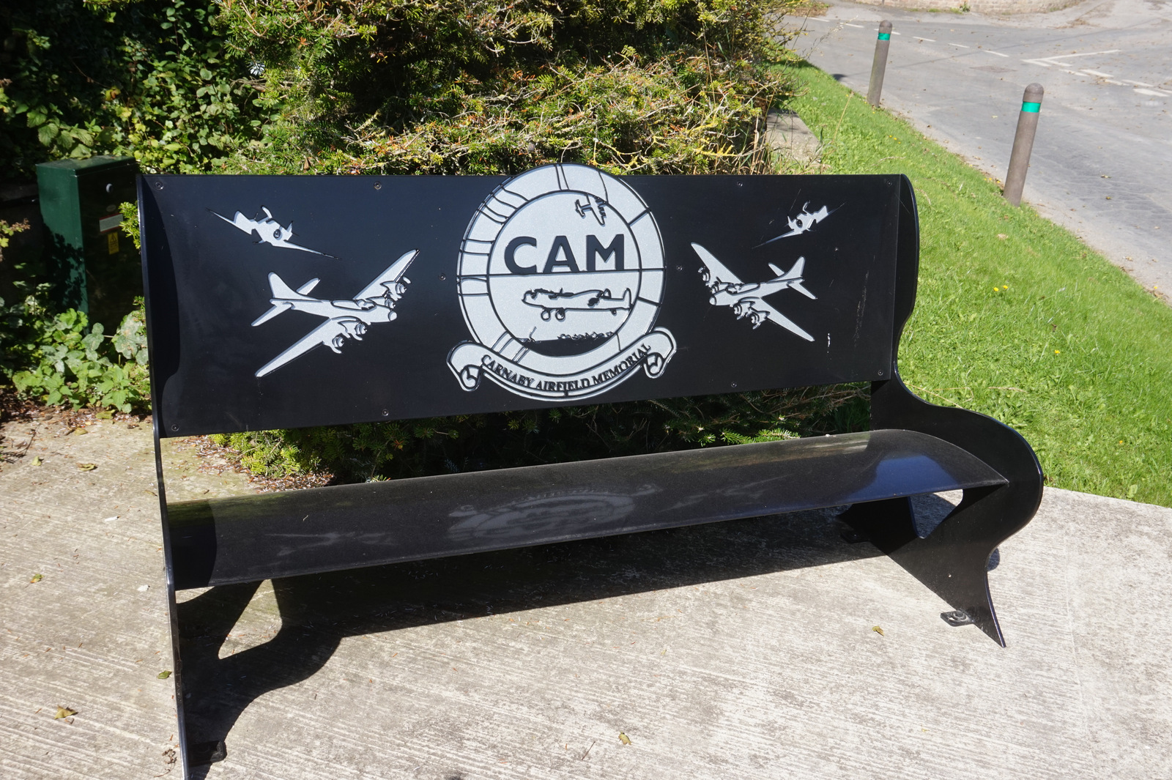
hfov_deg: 55.1
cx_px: 586
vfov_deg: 38.3
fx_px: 1123
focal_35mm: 34
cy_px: 390
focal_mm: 23
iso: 100
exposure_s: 1/80
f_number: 11
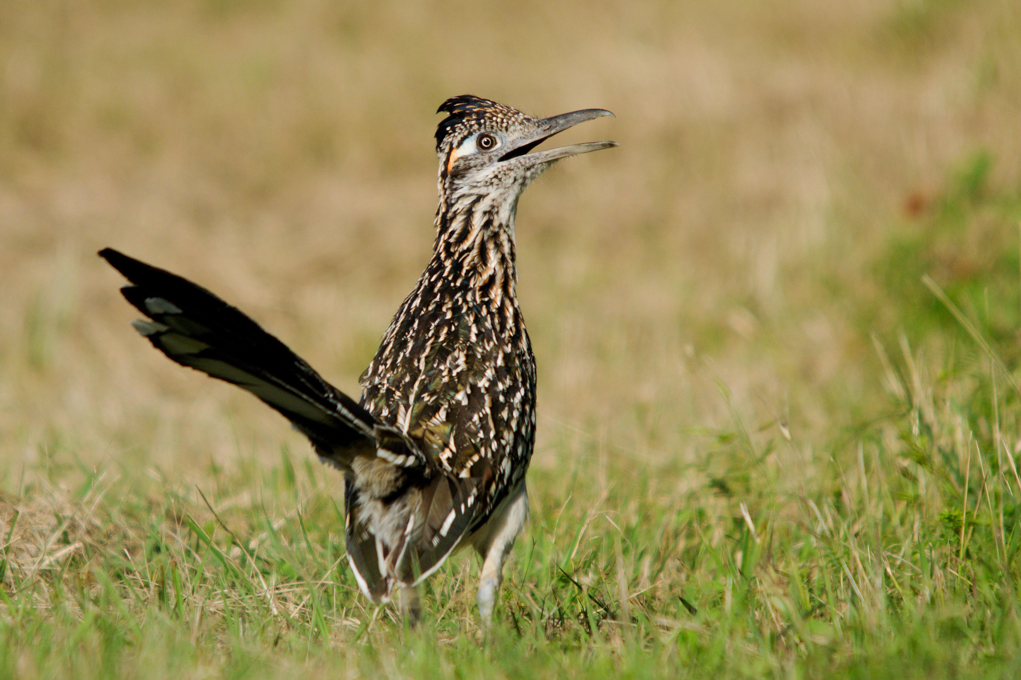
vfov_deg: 1.8
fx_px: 21269
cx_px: 510
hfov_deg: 2.7
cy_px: 340
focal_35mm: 750
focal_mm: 500
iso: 200
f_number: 8
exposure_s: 1/640
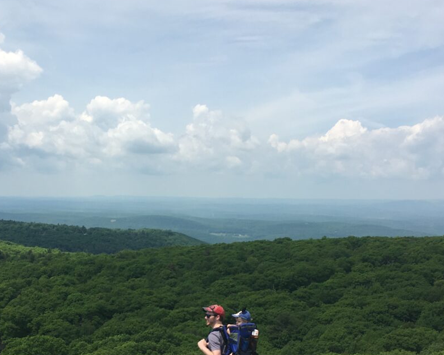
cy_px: 289
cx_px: 173
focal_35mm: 55
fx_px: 722
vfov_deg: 27.0
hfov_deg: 34.0
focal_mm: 4.15
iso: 25
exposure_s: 1/2137
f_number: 2.2
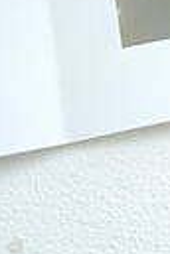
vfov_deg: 10.5
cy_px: -230
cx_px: 276
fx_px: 1289
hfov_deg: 7.4
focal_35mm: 182
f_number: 8
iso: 3200
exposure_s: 1/400
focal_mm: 47
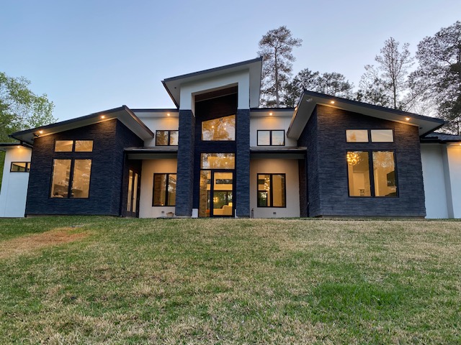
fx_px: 346
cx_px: 230
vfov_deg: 53.1
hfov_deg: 67.3
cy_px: 172
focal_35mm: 26
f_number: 1.8
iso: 64
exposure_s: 1/60
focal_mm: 4.25
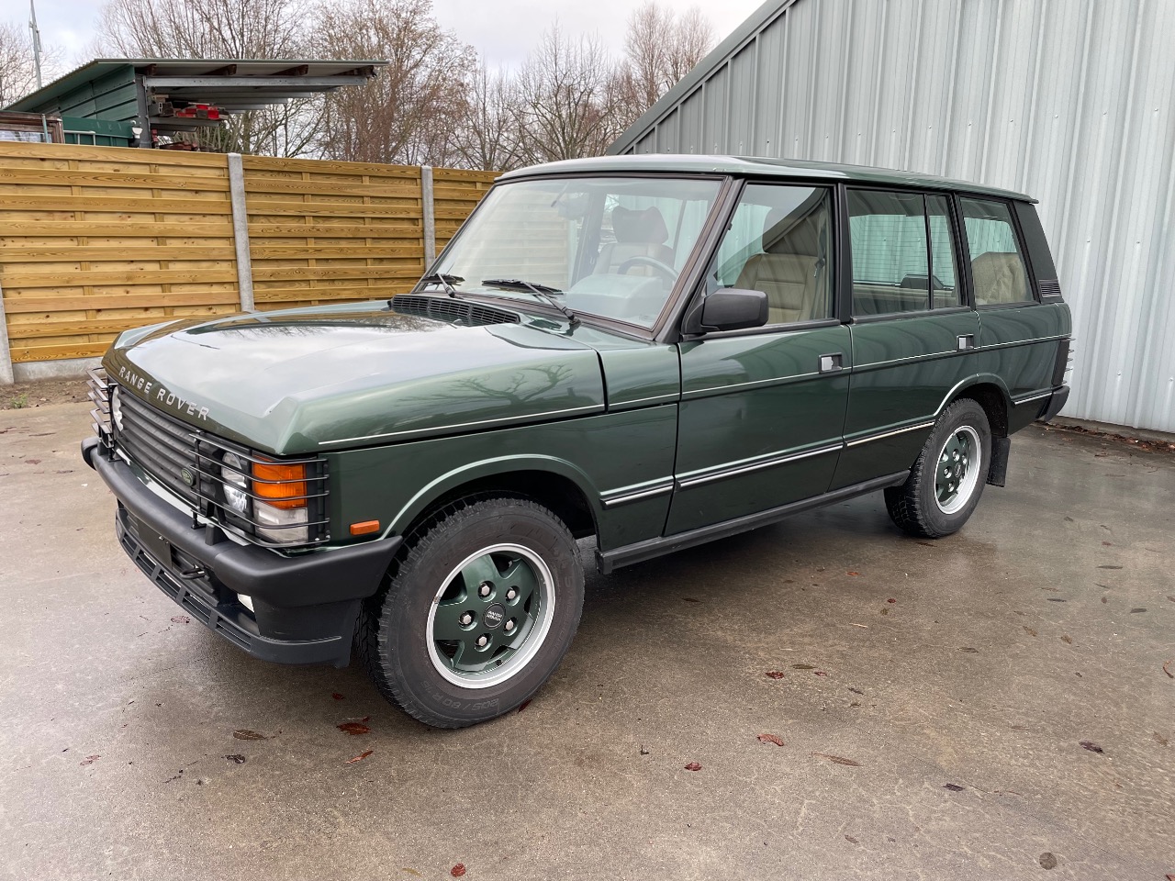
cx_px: 588
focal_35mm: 26
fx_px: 883
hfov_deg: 67.3
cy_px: 440
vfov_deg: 53.1
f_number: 1.6
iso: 32
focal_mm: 4.2
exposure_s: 1/164
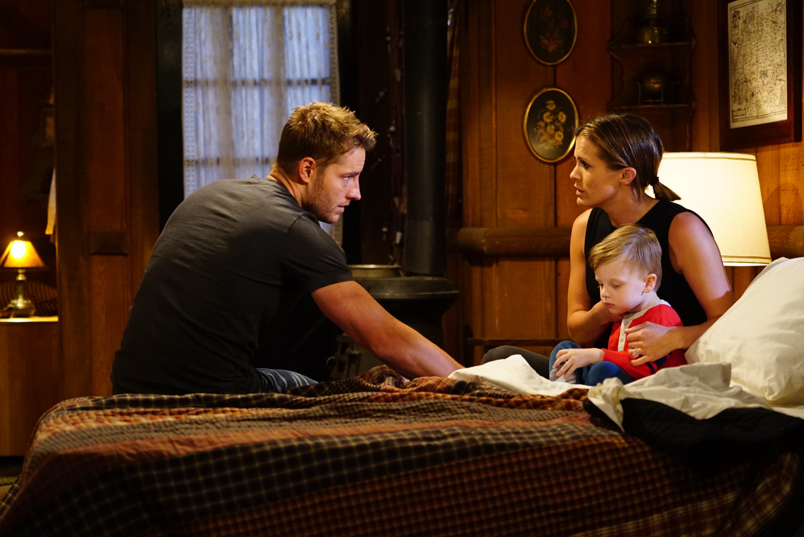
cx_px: 402
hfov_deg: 22.9
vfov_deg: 15.4
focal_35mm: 89
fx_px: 1989
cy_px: 268
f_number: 4
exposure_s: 1/100
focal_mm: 89
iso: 6400
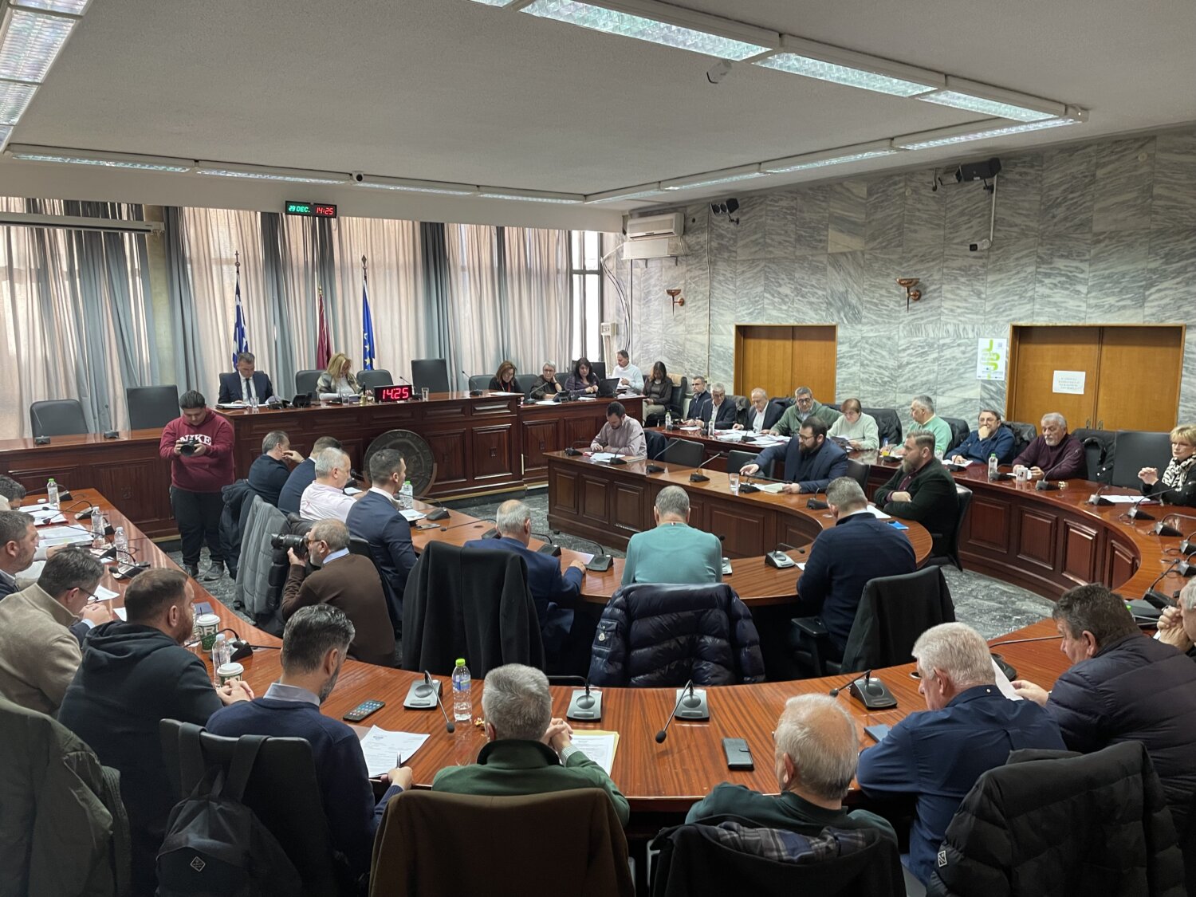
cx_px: 598
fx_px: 898
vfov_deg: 53.1
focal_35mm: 26
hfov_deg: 67.3
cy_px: 448
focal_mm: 4.2
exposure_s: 1/50
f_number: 1.6
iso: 125
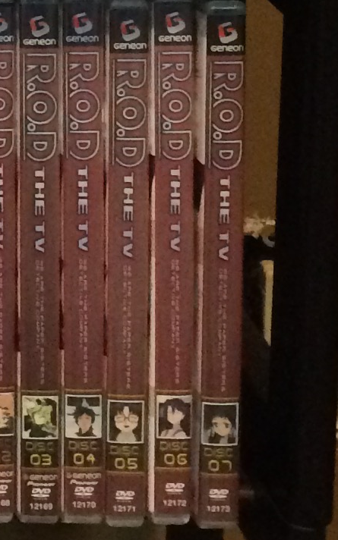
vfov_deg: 14.3
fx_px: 2078
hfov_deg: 8.5
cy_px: -116
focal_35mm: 141
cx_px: -477
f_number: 2.2
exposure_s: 1/24
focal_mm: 4.15
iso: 320
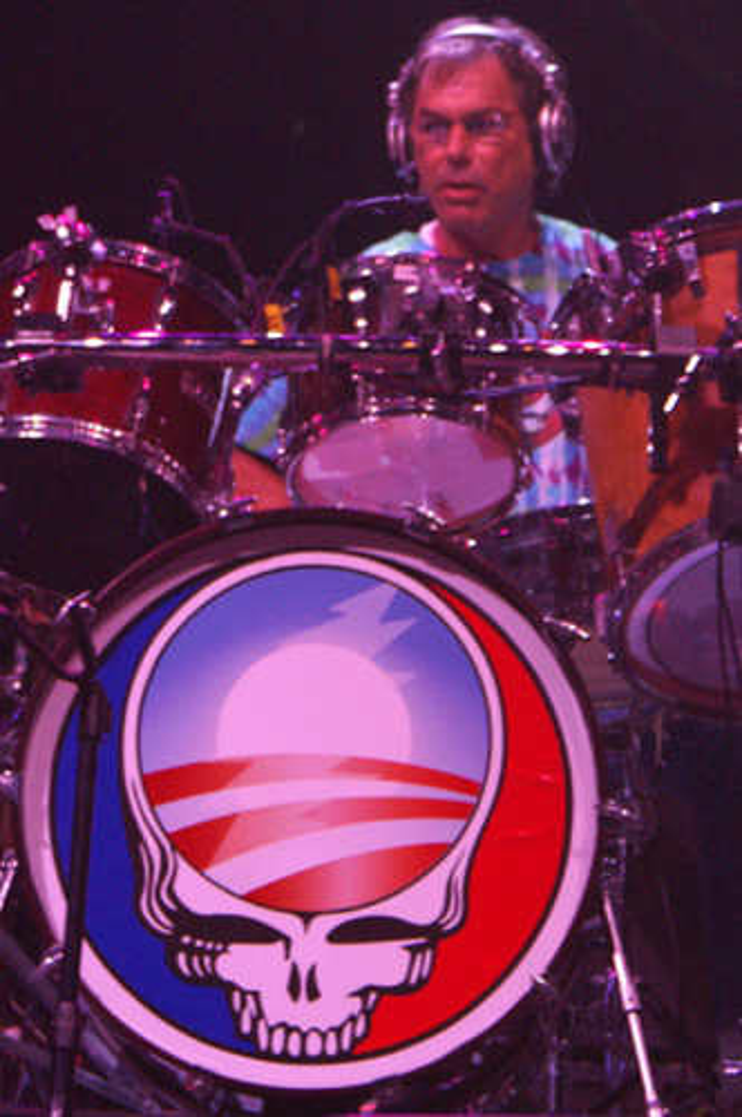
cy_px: 558
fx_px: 3255
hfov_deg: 13.0
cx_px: 371
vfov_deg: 19.5
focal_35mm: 105
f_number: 5.6
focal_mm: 70
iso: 800
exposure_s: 1/25
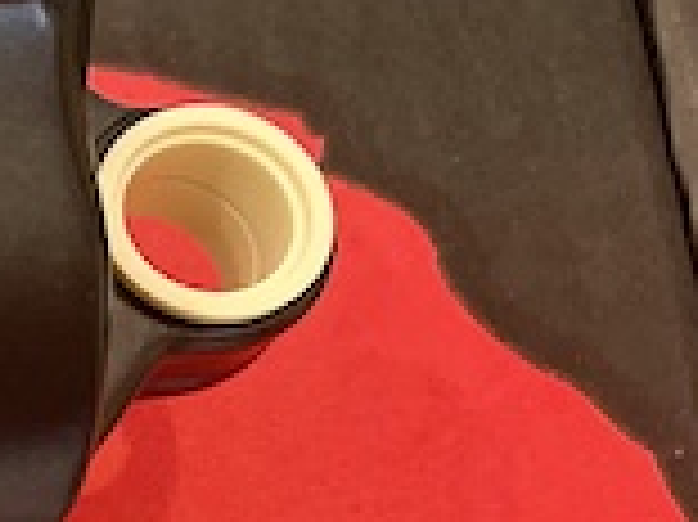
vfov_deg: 10.9
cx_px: -1049
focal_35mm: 134
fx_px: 2700
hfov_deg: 11.7
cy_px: 540
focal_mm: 4.2
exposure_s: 1/60
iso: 320
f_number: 1.6
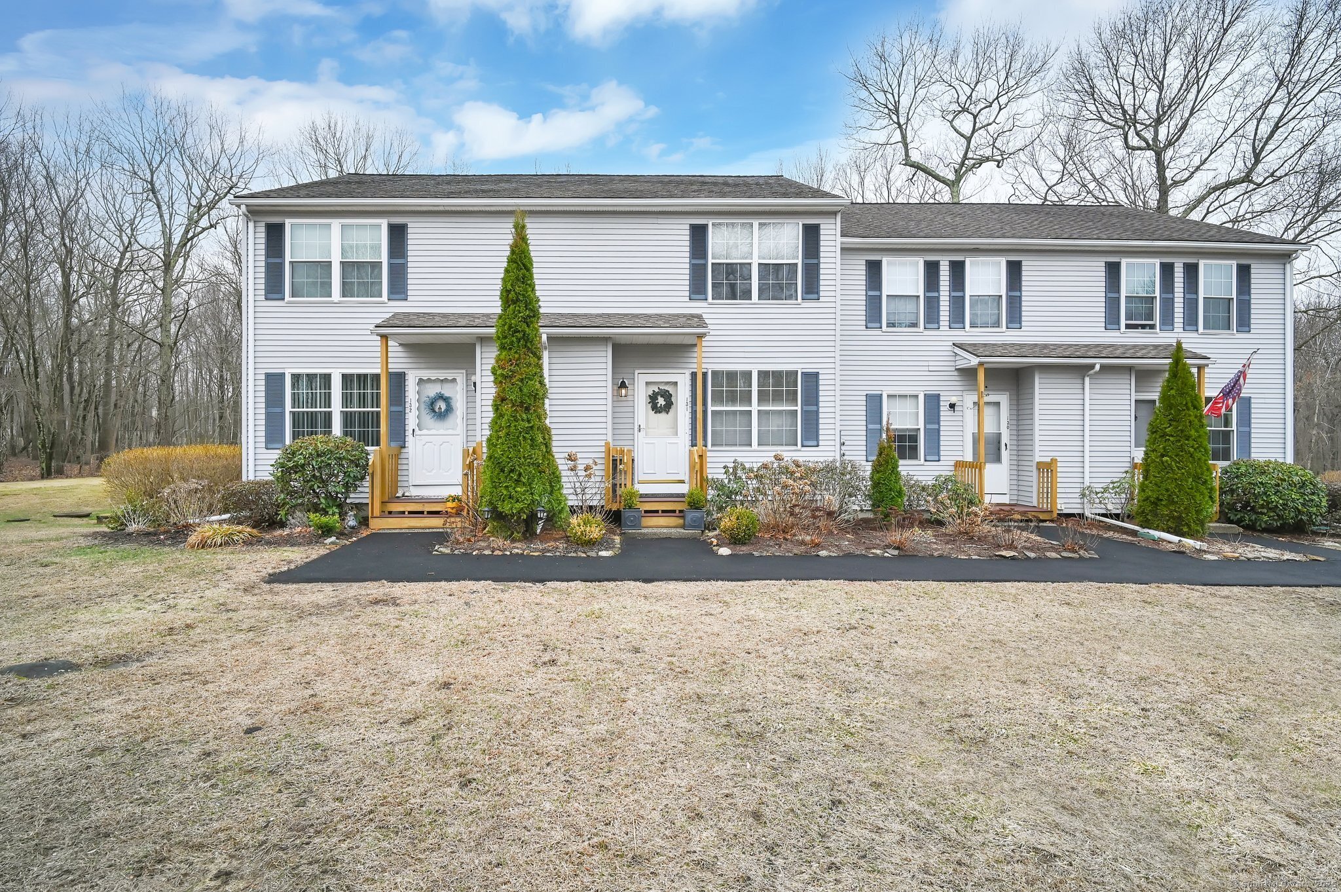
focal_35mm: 16
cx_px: 670
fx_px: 596
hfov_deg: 96.8
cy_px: 446
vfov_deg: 73.7
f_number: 8
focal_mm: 16
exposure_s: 1/800
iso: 800
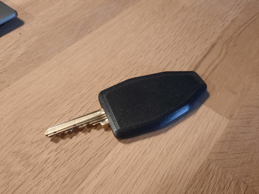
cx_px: 130
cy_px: 97
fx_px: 187
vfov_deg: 54.9
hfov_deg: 69.4
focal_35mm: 25
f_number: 2
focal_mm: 4.6
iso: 250
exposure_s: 1/50
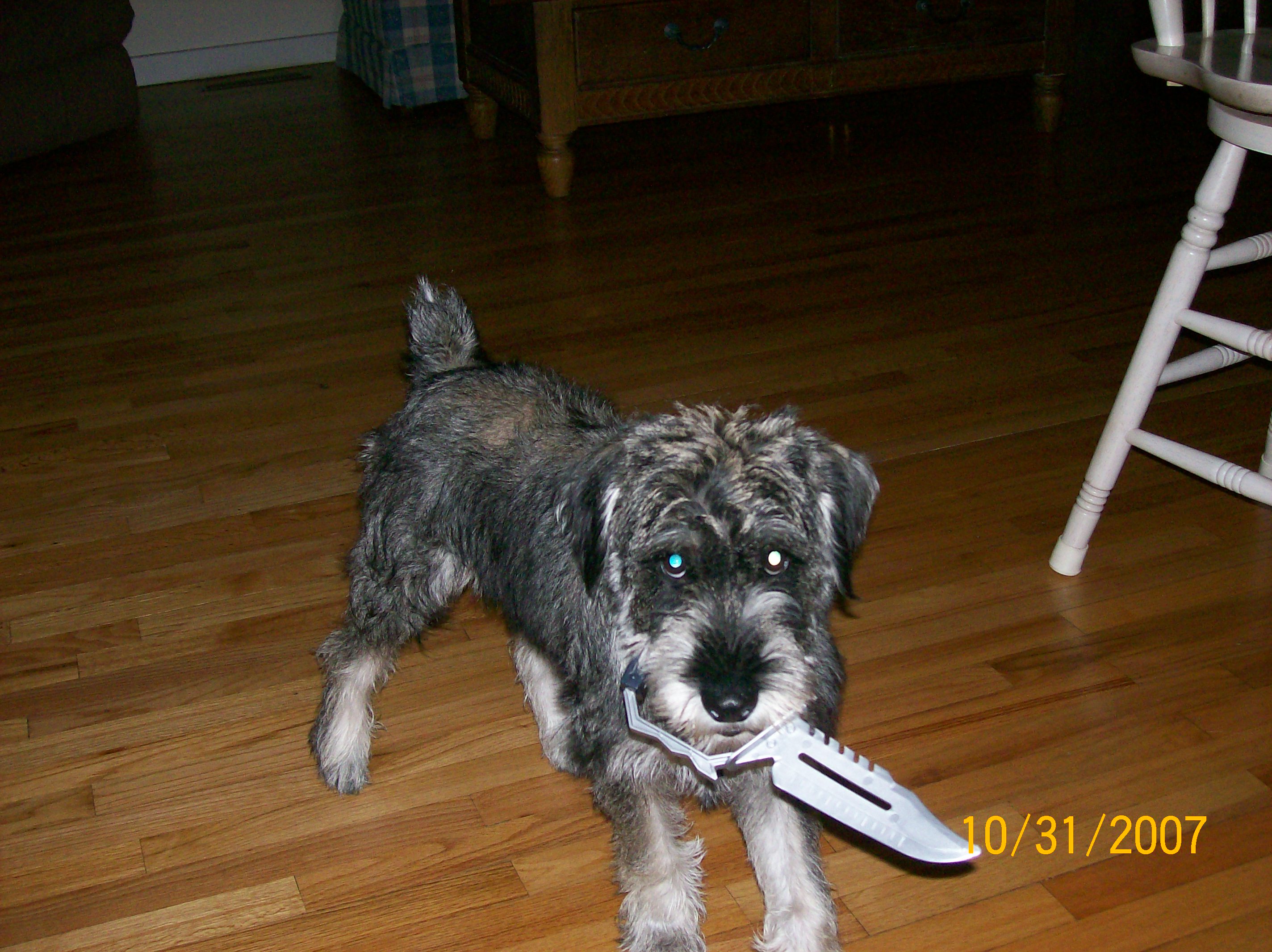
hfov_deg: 42.1
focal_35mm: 45
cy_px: 476
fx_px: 1652
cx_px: 636
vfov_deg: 32.1
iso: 140
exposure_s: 1/73.1
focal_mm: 7.6
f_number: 3
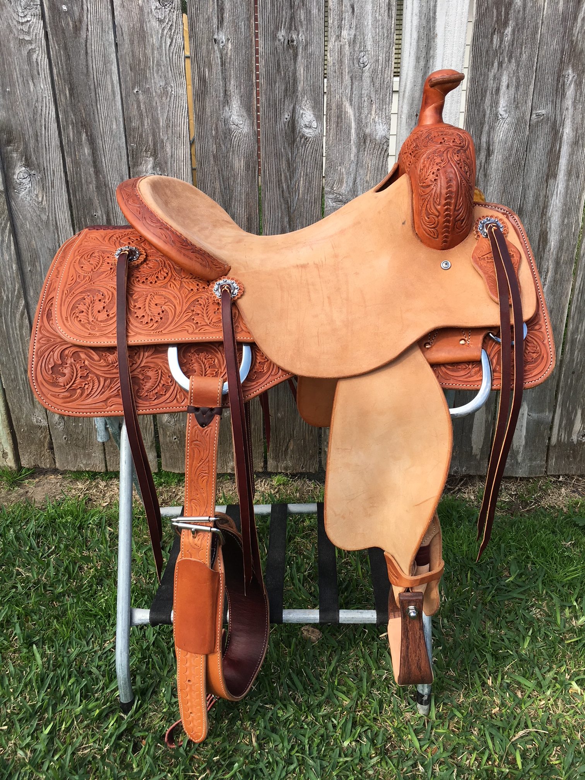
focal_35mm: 29
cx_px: 292
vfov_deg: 61.7
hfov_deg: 48.2
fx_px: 653
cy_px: 390
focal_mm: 4.15
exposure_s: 1/718
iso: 25
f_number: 2.2
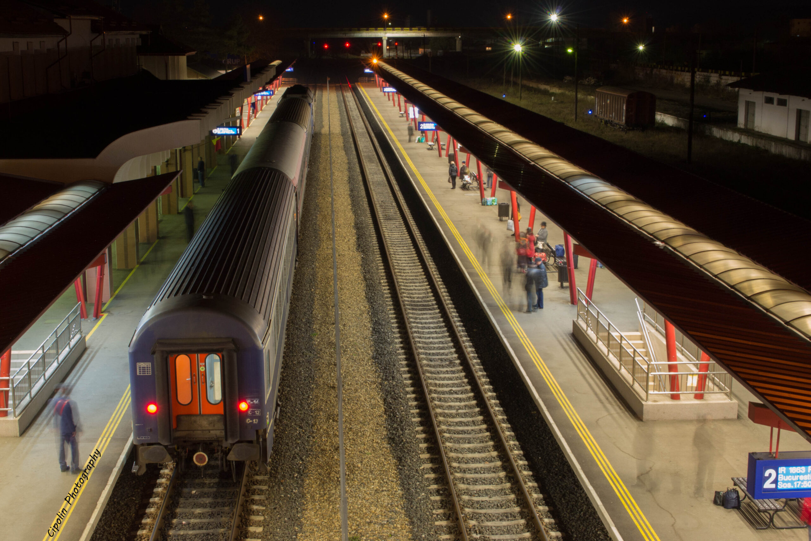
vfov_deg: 25.8
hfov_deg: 37.8
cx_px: 406
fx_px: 1183
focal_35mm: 52
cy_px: 270
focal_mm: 35
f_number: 18
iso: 400
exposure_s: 8
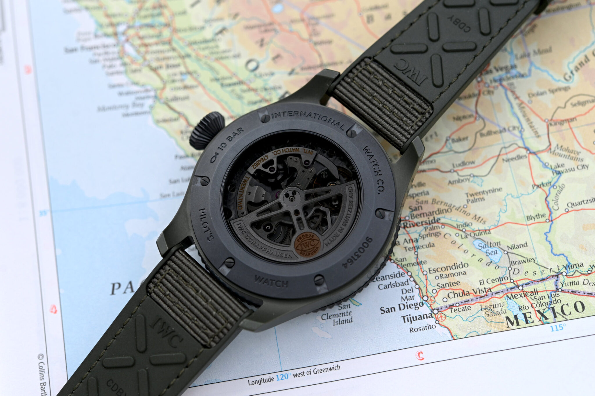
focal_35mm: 60
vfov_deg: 22.6
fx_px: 992
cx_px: 298
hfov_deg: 33.4
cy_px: 198
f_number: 7.1
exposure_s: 1/640
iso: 400
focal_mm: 60
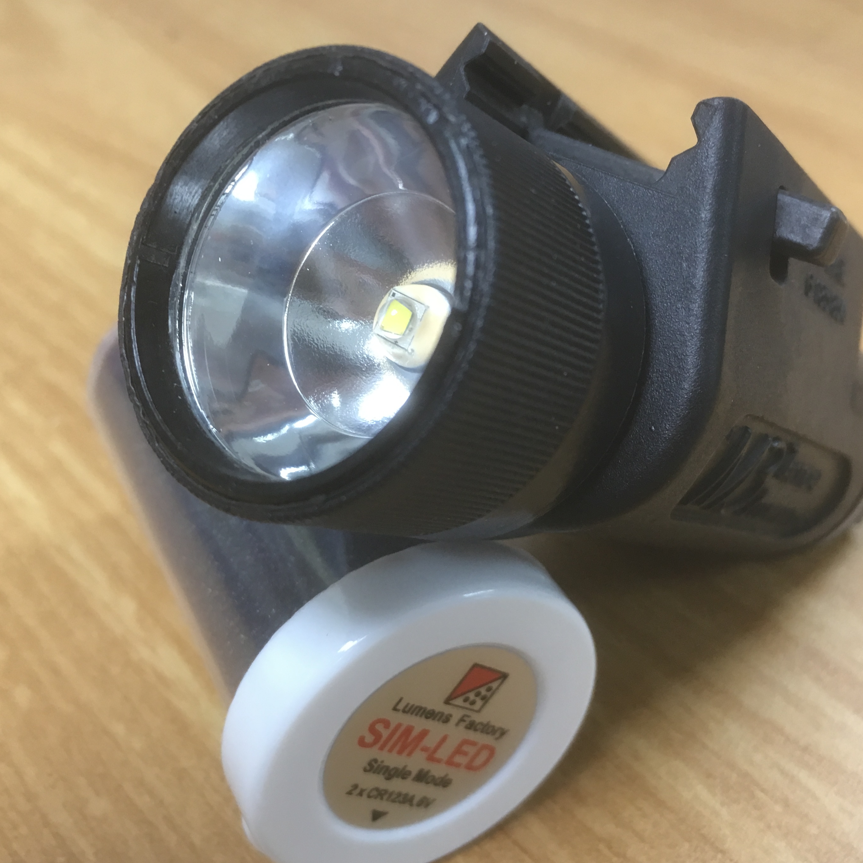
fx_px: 1072
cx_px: 481
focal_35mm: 38
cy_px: 434
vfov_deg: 43.9
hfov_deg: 43.8
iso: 100
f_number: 2.2
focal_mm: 4.15
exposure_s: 1/33
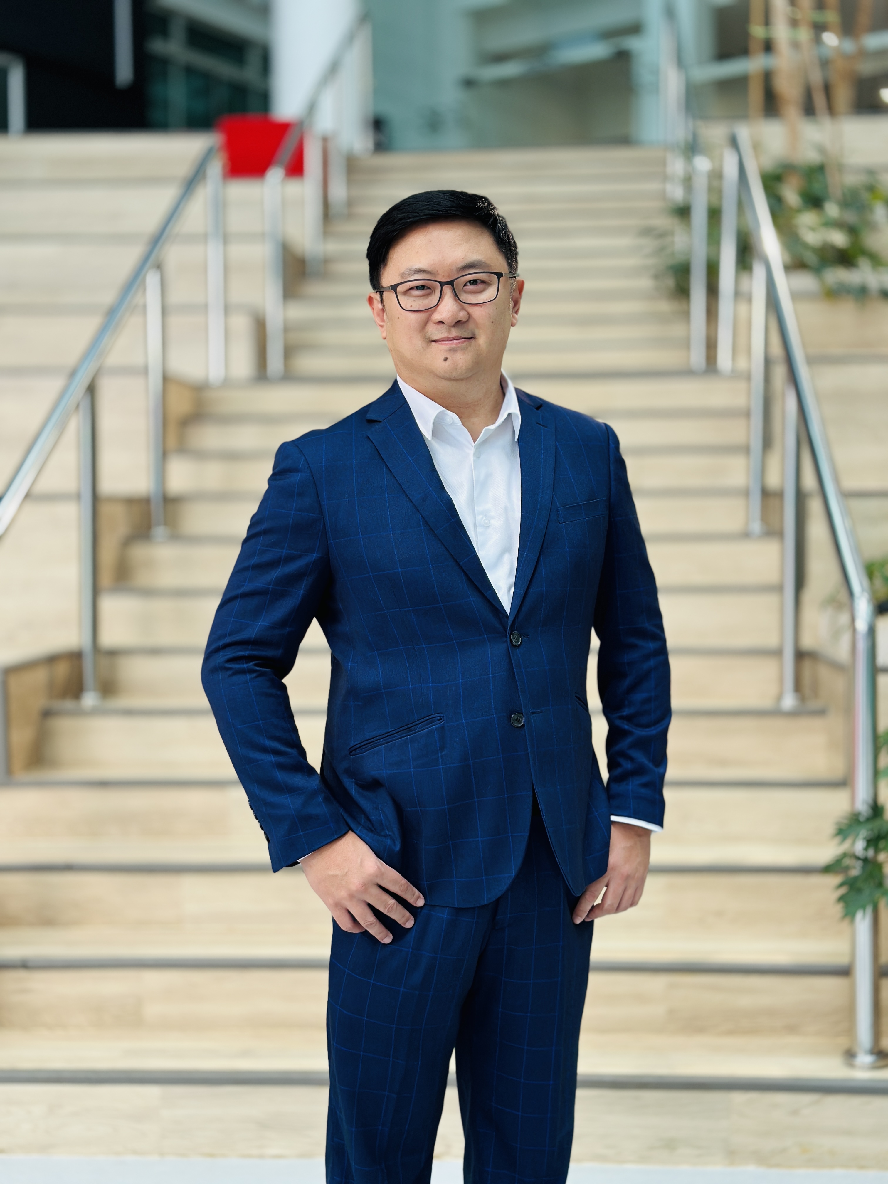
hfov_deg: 30.3
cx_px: 444
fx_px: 1642
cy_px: 592
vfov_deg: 39.7
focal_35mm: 48
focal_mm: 6.86
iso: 125
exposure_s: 1/160
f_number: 1.78
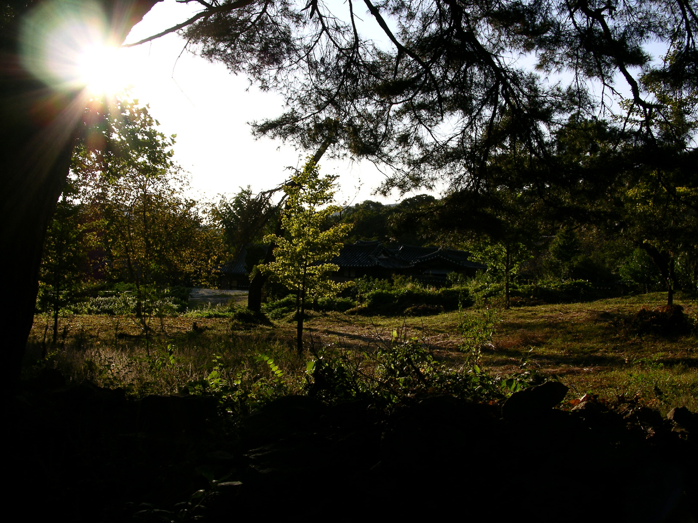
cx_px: 349
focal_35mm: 35
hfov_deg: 52.6
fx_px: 706
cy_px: 262
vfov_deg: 40.7
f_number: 8
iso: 50
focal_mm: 8.9
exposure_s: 1/108
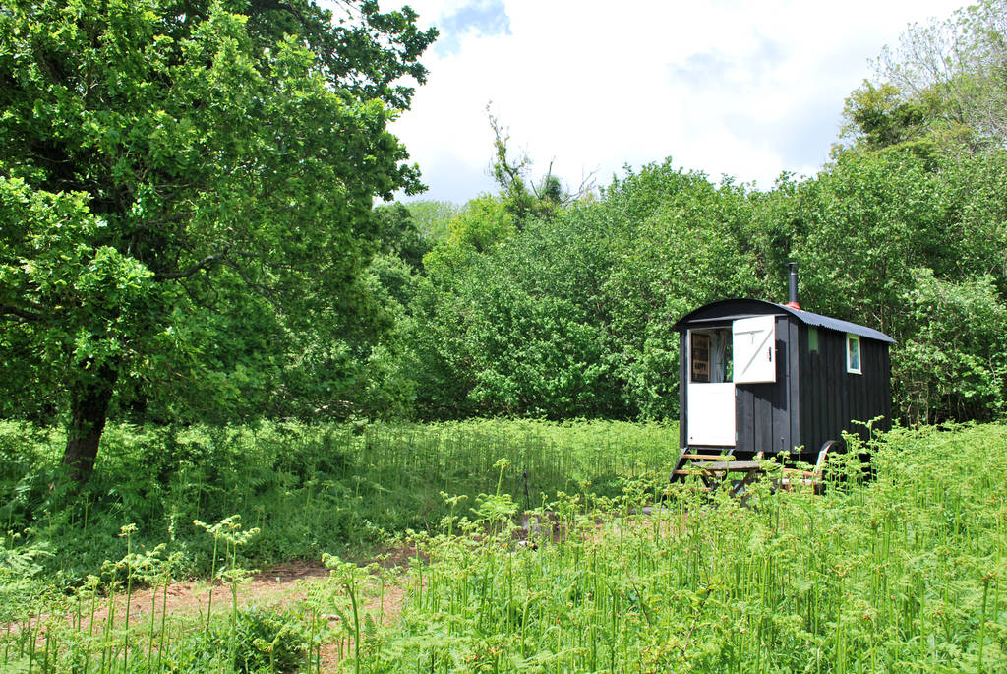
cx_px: 504
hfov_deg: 61.9
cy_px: 337
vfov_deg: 43.7
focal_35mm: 30
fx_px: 840
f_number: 7.1
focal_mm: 20
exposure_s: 1/200
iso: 100
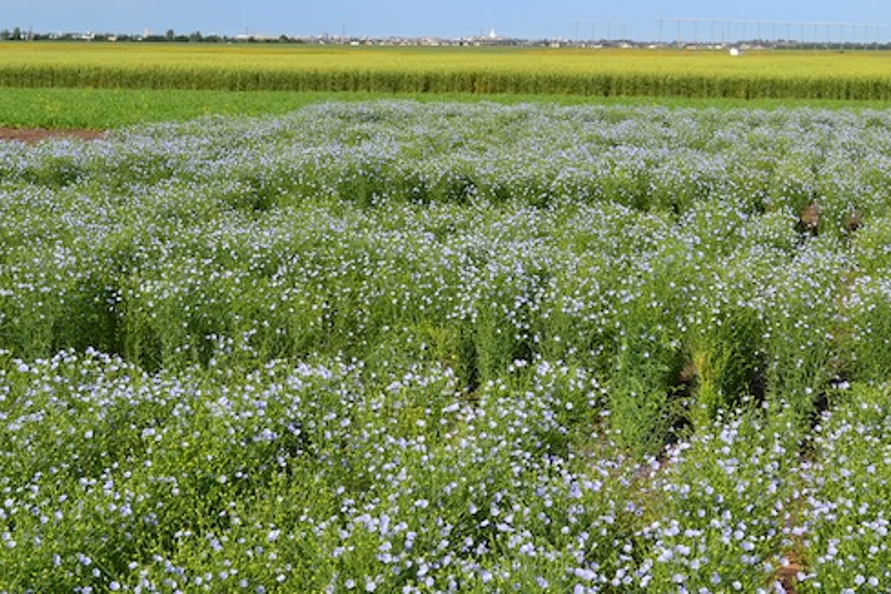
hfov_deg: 28.8
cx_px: 486
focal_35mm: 70
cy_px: 284
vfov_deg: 19.5
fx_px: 1732
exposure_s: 1/400
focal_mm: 38
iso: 400
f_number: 11
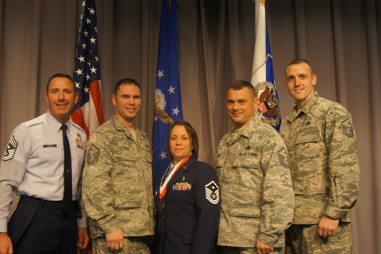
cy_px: 127
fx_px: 476
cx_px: 190
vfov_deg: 29.8
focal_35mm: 45
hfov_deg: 43.6
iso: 640
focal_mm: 30
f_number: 4.5
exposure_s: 1/50
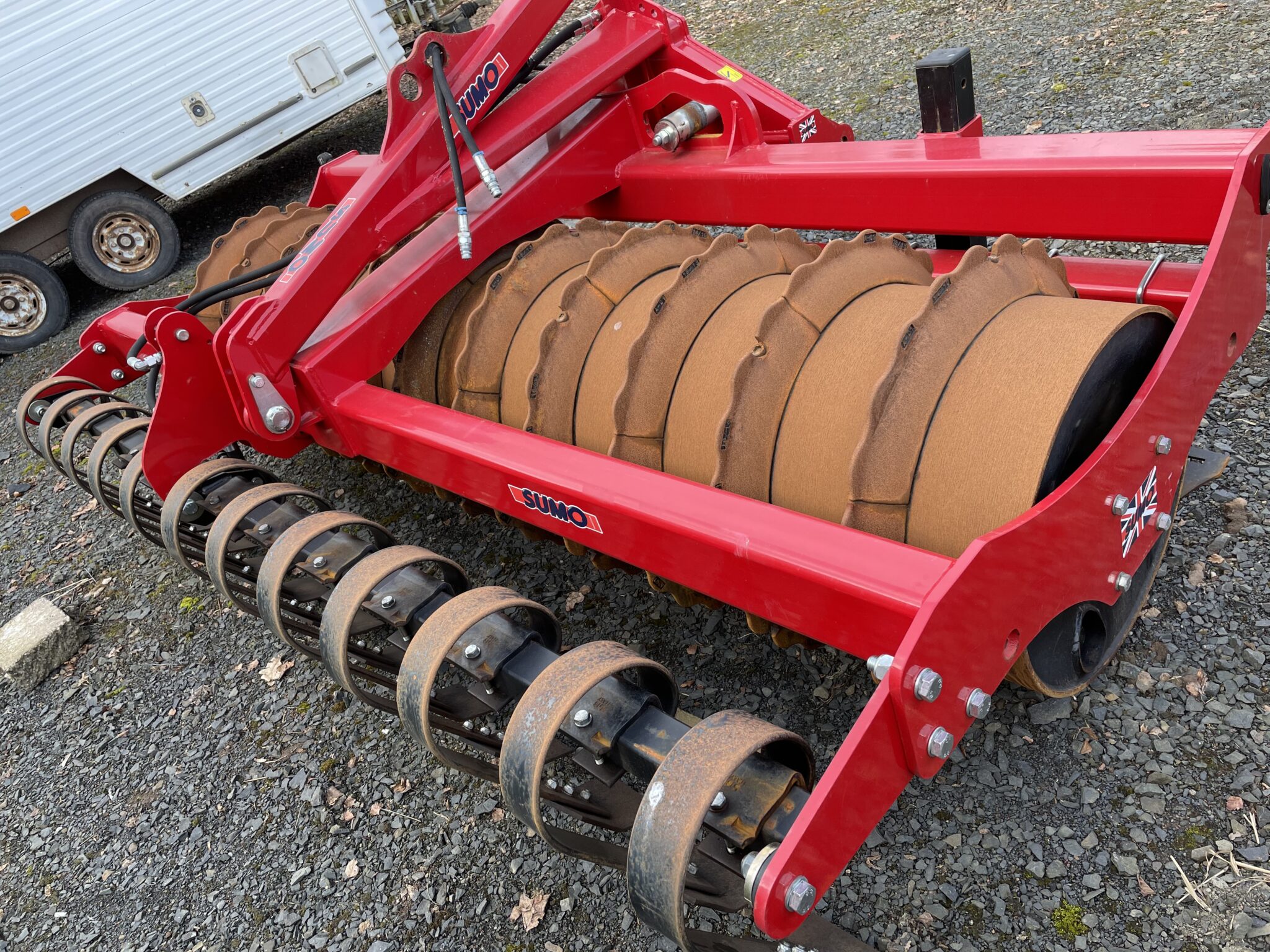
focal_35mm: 26
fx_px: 954
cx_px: 635
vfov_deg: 53.1
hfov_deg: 67.3
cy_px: 476
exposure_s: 1/280
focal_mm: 4.2
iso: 32
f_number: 1.6
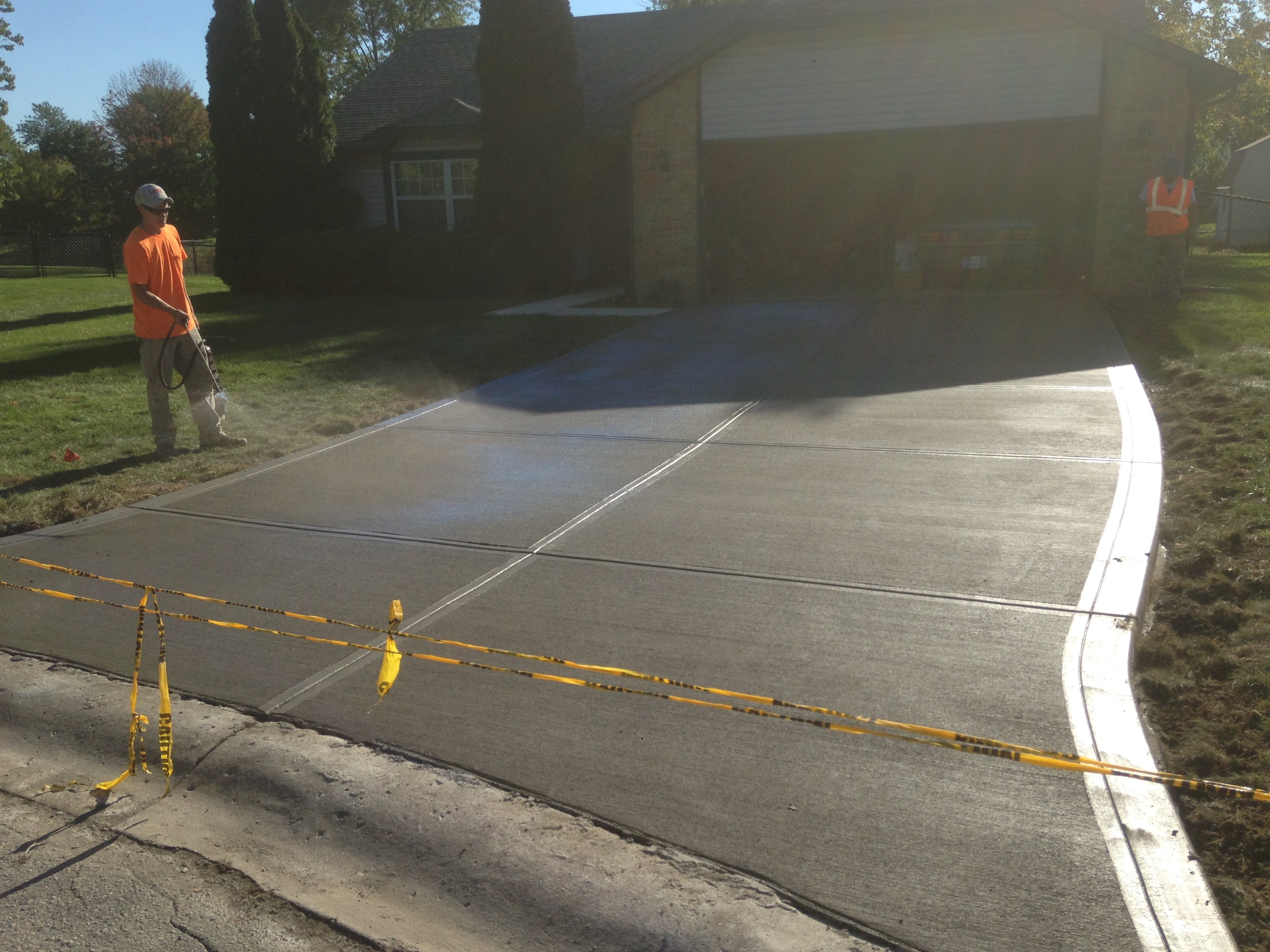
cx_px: 635
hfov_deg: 55.4
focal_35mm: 33
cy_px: 476
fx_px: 1211
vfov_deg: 42.9
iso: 50
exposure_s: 1/1808
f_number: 2.4
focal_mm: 4.12
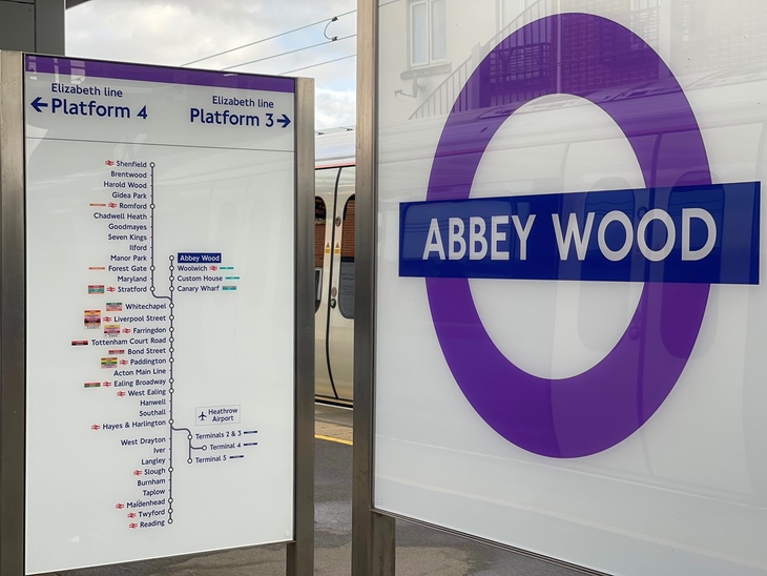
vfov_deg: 22.9
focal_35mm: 64
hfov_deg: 30.3
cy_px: 288
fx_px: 1419
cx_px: 384
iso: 25
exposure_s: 1/121
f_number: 2.2
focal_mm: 7.5
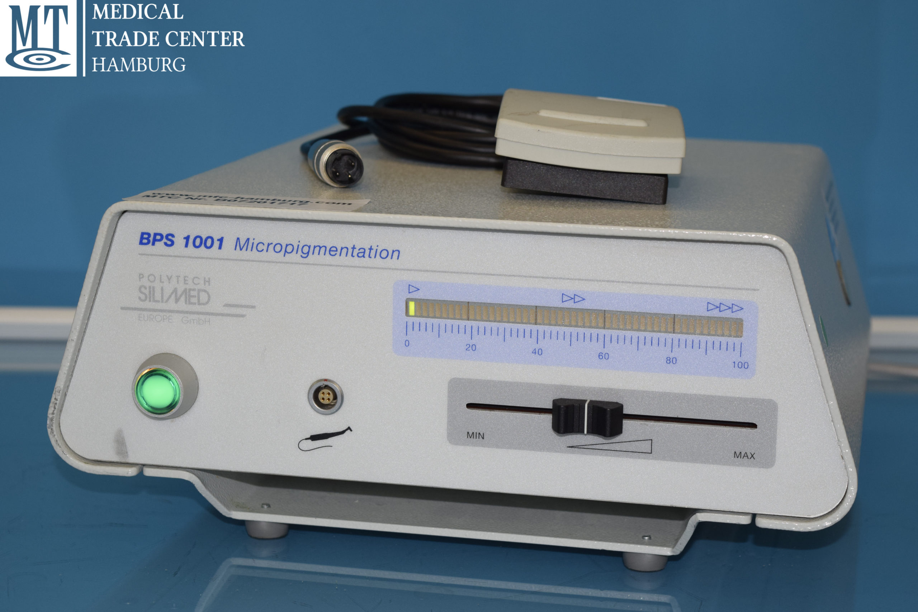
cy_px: 306
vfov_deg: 16.6
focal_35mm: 82
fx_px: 2104
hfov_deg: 24.6
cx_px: 459
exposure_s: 1/90
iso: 640
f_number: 5.6
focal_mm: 55
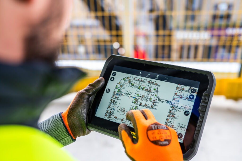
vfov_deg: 33.3
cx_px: 121
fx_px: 269
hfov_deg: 48.5
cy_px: 80
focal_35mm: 40
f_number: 2.8
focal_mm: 40
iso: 80
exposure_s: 1/125
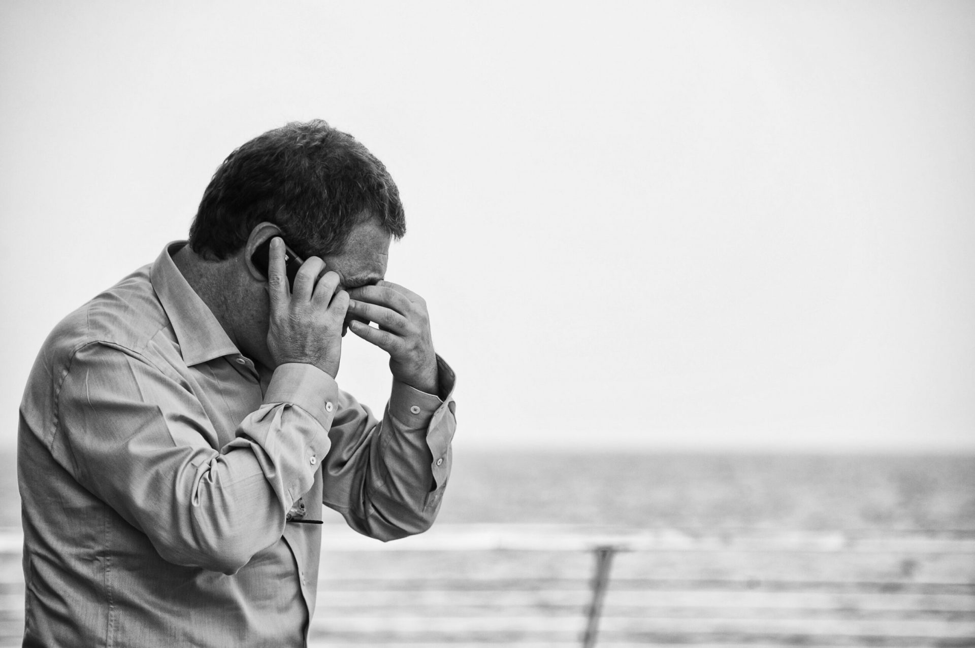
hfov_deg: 6.9
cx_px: 488
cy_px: 324
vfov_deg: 4.6
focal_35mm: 300
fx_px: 8119
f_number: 7.1
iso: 200
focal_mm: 200
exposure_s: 1/250
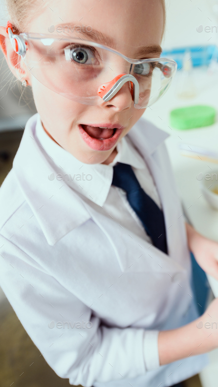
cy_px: 173
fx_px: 267
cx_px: 143
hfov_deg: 43.8
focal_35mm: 26
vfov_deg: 71.7
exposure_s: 1/125
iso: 64
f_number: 3.5
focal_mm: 22
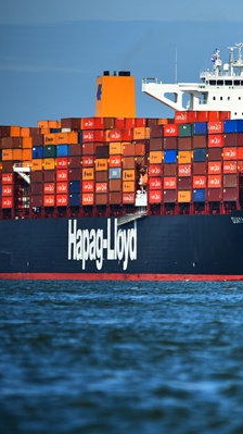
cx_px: 277
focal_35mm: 600
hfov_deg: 2.0
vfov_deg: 3.6
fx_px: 6883
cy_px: 217
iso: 100
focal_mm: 380
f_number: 6.3
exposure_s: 1/800
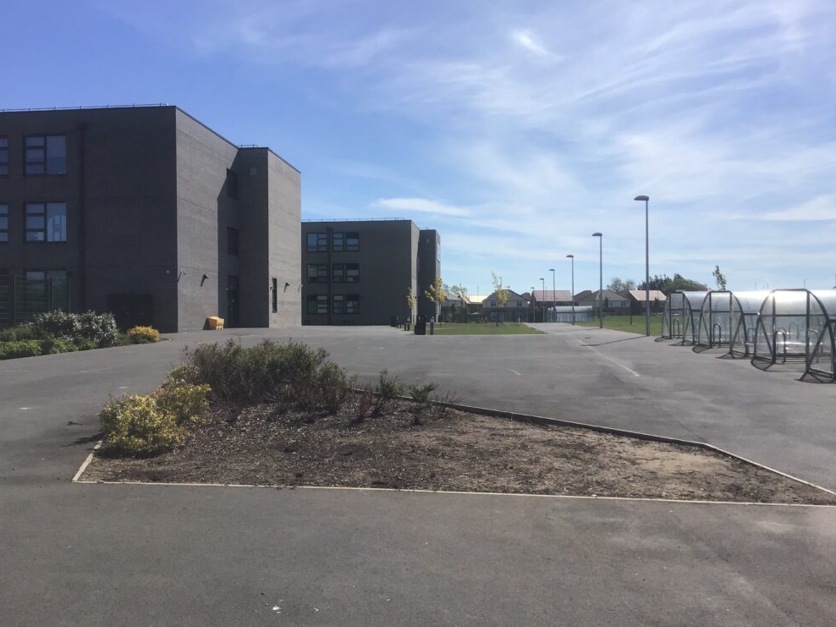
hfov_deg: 56.8
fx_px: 773
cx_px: 407
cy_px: 318
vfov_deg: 44.2
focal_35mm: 32
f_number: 2.4
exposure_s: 1/2717
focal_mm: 3.3
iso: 25
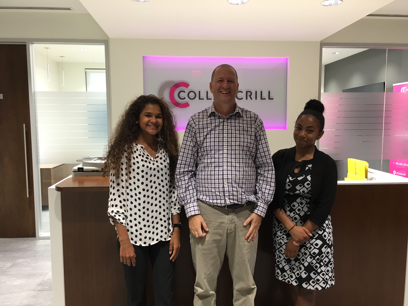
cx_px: 204
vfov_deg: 48.2
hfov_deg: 61.7
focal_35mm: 29
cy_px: 153
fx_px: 342
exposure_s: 1/30
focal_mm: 4.15
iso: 80
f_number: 2.2
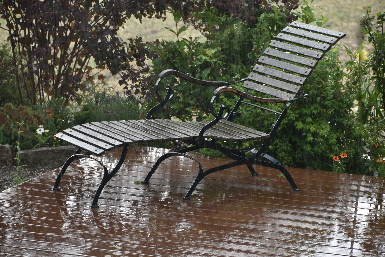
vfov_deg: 6.8
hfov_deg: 10.2
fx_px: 2165
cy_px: 128
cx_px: 192
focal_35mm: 202
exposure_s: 1/40
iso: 100
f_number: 6.3
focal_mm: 135
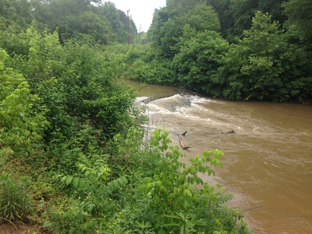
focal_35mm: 33
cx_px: 156
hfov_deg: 55.4
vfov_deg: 42.9
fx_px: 297
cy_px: 117
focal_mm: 4.12
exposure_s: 1/407
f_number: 2.4
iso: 50
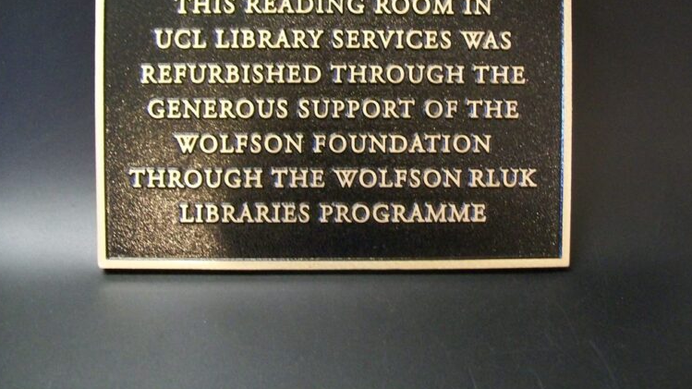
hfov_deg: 52.8
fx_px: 697
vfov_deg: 30.9
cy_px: 128
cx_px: 342
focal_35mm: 38
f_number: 2.7
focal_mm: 6.1
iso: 200
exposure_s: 1/8
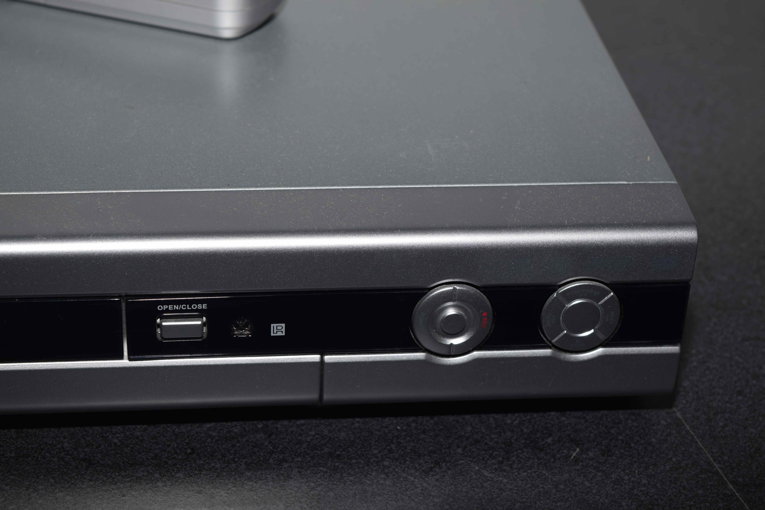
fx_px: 1753
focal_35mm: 82
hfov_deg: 24.6
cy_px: 255
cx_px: 382
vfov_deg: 16.6
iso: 100
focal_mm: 55
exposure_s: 1/60
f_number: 8
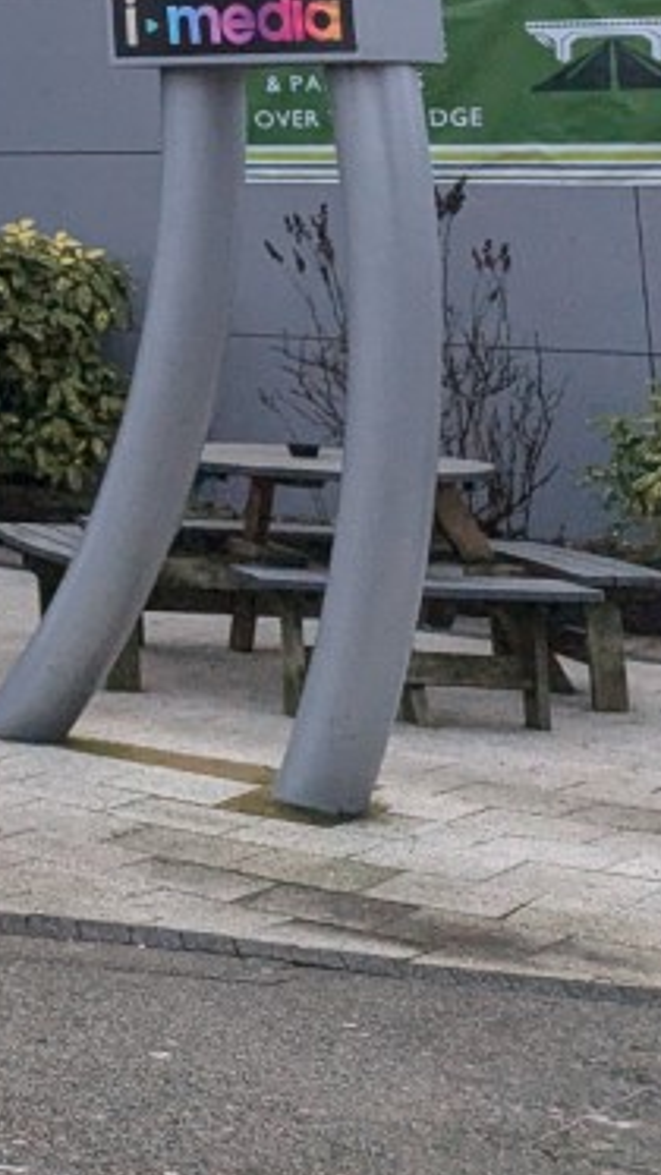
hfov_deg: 11.2
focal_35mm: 84
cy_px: -186
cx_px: -1084
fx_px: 2616
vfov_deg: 23.4
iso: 33
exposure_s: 1/2632
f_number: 1.85
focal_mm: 6.81
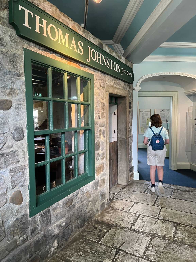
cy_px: 131
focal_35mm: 26
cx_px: 98
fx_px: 196
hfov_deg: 53.1
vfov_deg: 67.3
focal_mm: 5.7
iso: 160
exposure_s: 1/60
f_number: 1.5
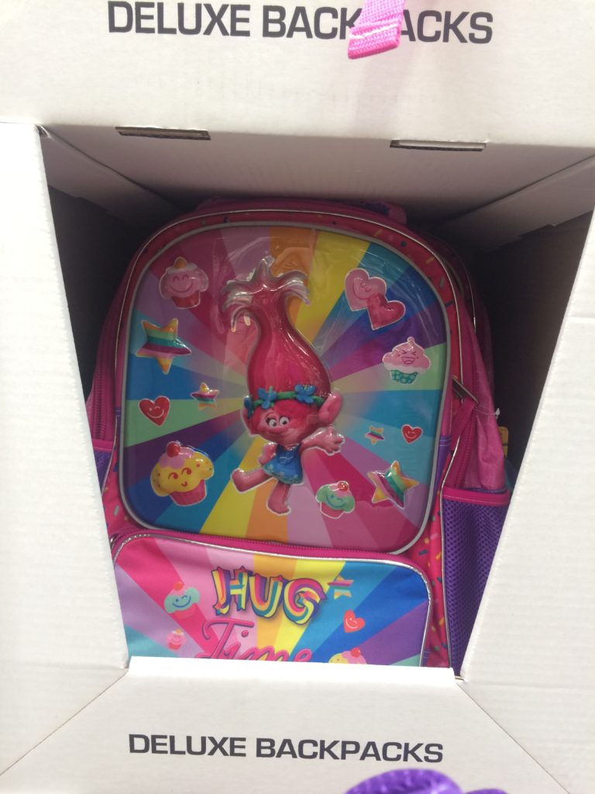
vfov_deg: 61.7
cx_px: 298
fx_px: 665
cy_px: 397
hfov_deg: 48.2
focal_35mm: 29
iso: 64
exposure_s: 1/30
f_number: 2.2
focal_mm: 4.15
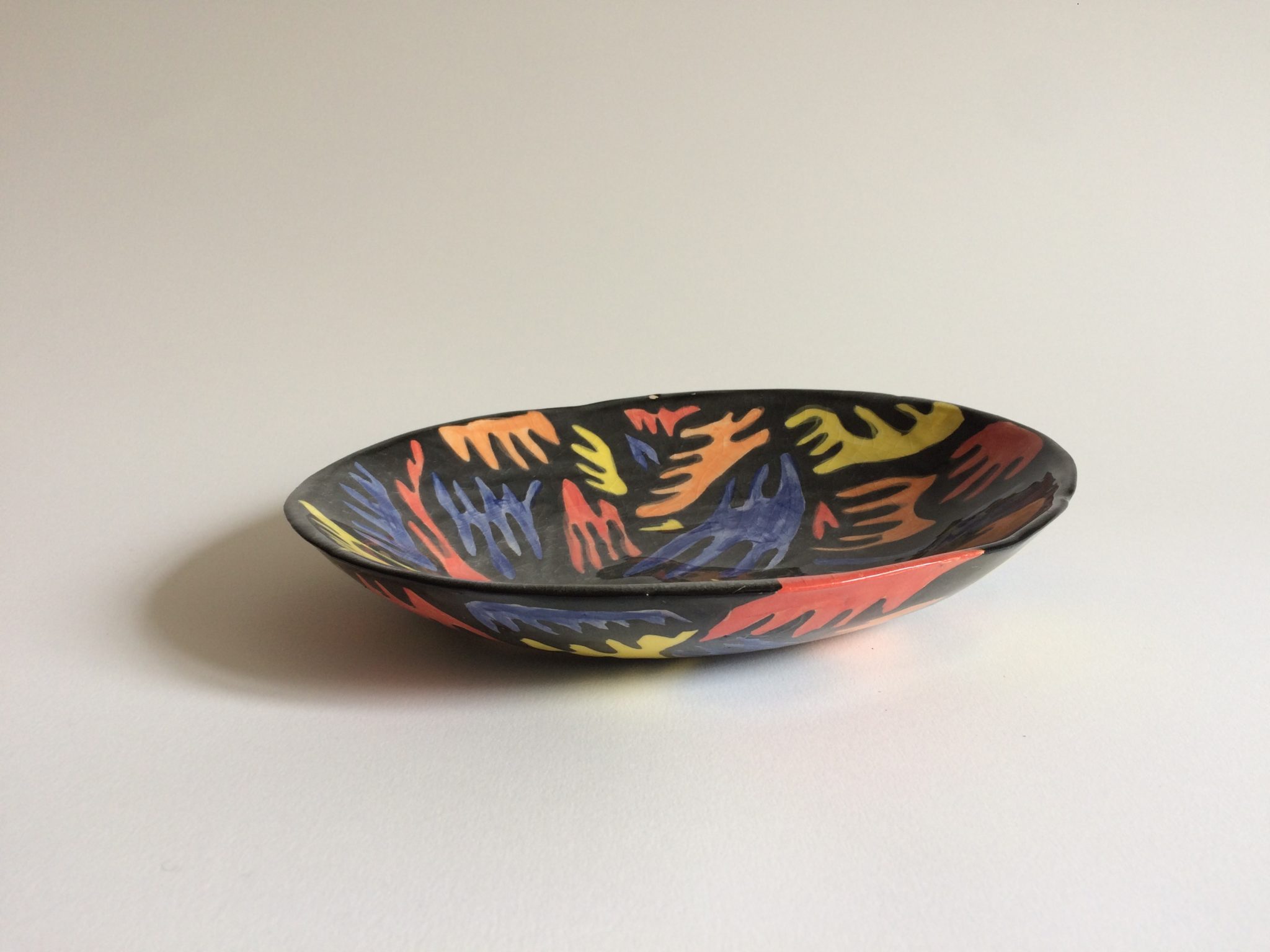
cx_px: 635
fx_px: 1064
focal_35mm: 29
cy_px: 476
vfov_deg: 48.2
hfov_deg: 61.7
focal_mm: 4.15
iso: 50
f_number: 2.2
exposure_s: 1/50
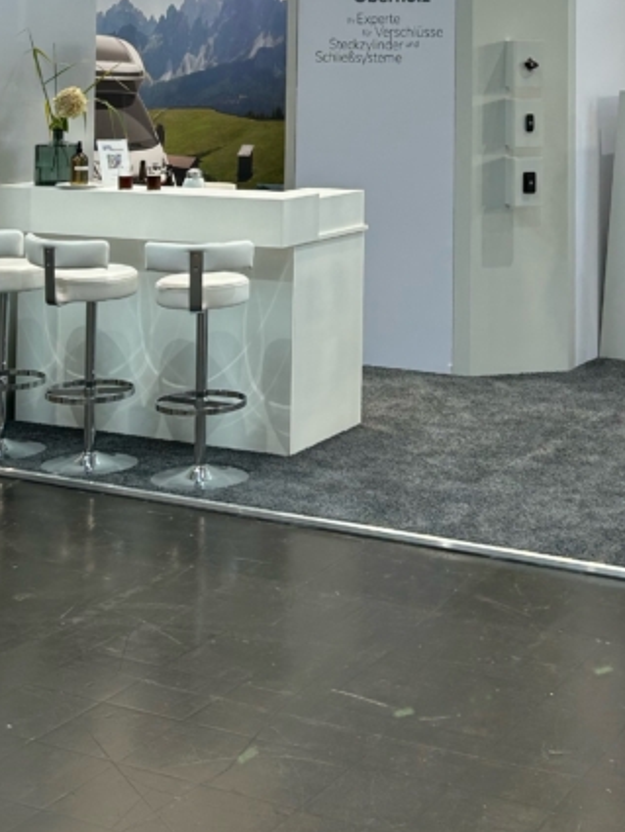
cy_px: -18
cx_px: 454
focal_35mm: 63
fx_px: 1516
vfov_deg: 28.6
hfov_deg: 23.1
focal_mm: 5.7
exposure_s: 1/122
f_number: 1.5
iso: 32
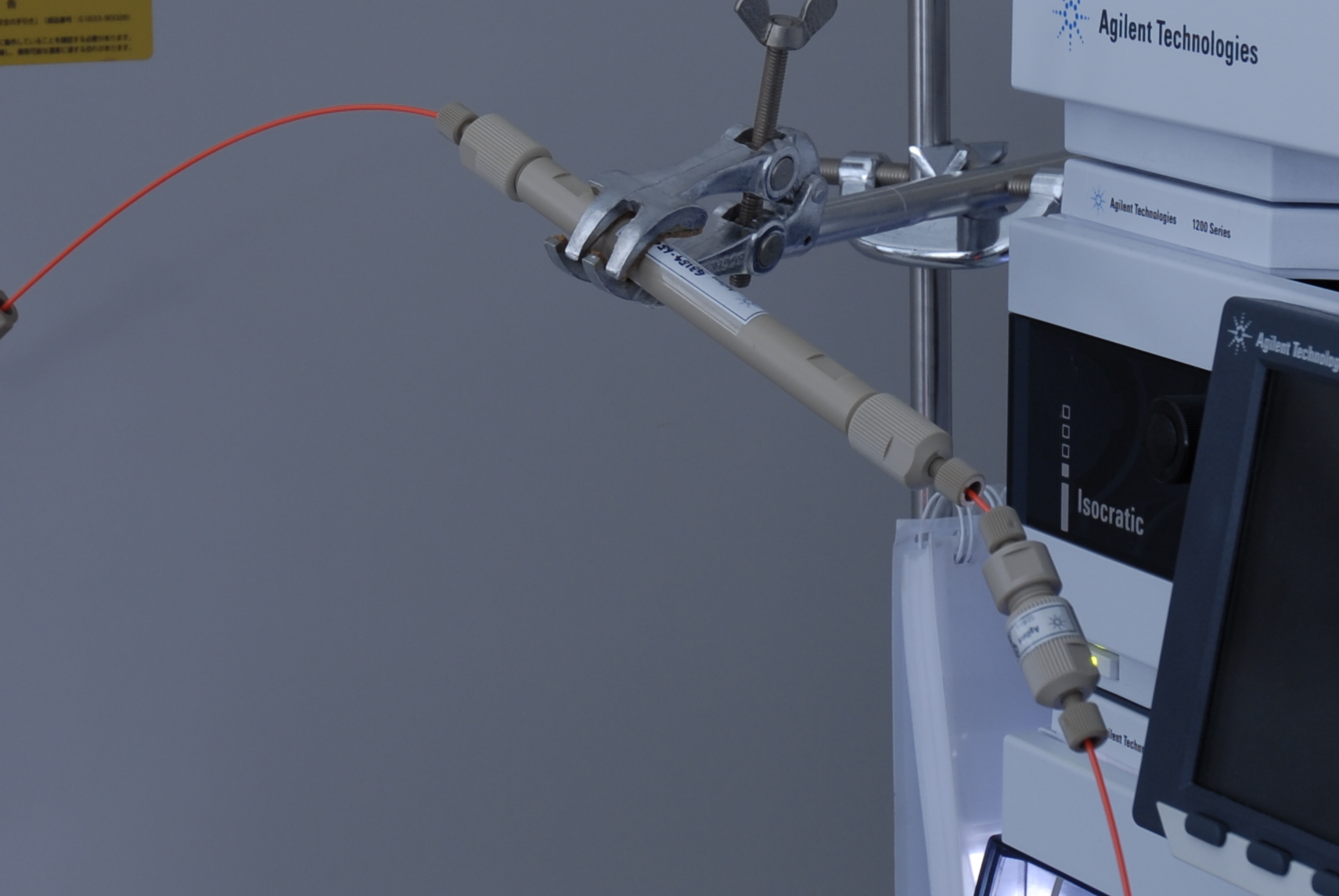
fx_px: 4803
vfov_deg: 10.7
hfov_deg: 15.9
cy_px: 365
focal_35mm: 129
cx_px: 709
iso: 100
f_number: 6.3
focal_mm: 38
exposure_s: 28
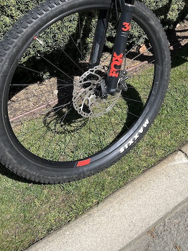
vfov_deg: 38.3
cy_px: 37
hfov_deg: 29.6
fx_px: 341
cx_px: 169
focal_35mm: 47
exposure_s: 1/1802
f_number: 1.6
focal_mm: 5.1
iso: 50
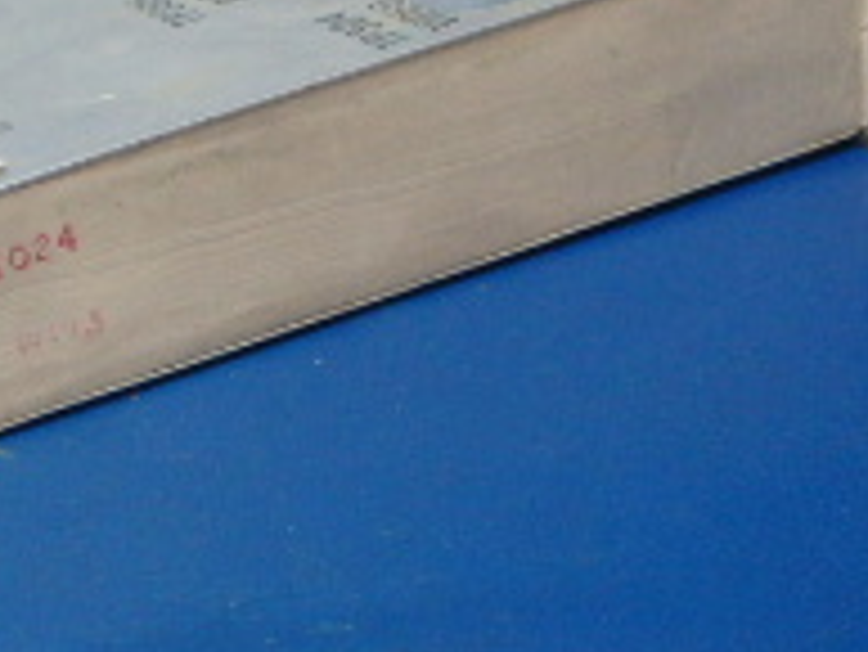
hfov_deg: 19.2
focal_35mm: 93
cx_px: -310
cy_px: 630
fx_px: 2333
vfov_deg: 15.7
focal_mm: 5
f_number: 3.9
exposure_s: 1/30
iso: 500
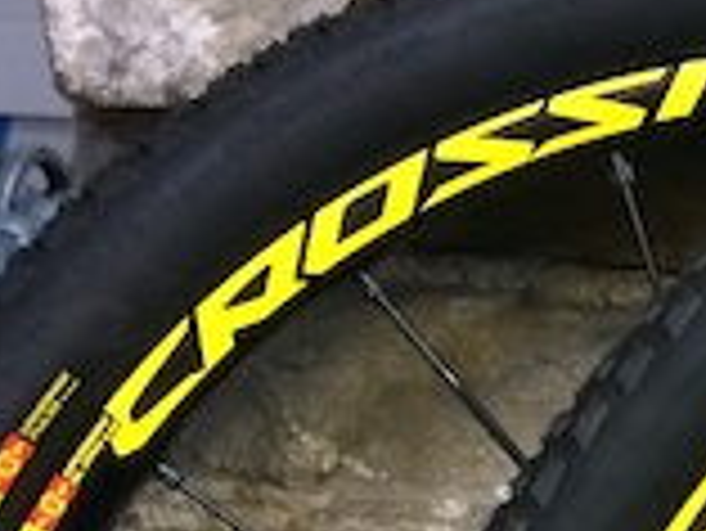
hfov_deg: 12.1
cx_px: 1331
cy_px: 882
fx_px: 3021
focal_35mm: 148
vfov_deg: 9.6
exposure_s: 1/33
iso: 250
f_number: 2.2
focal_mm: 4.15
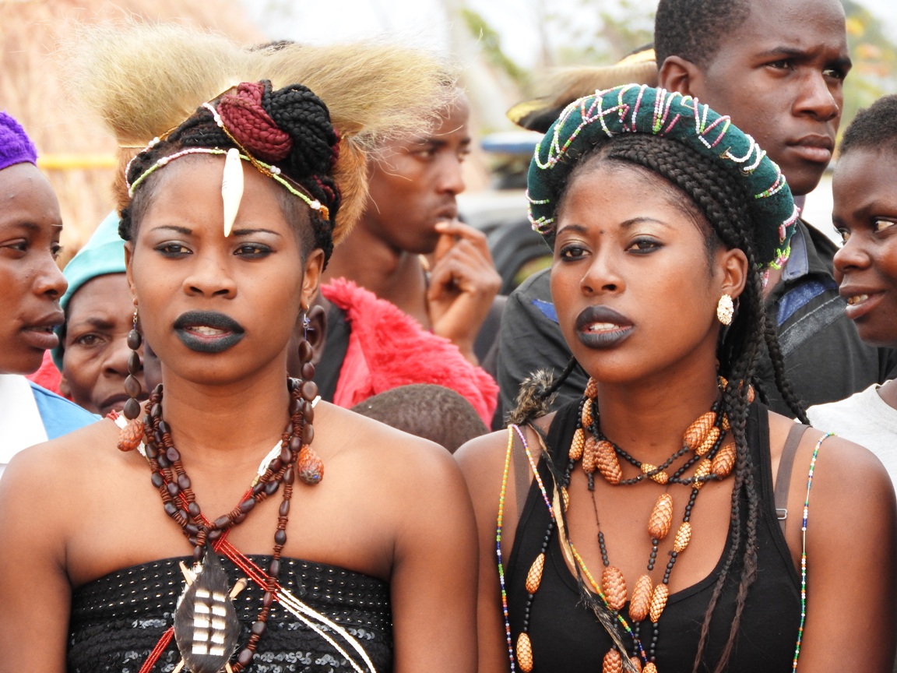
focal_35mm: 400
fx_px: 10365
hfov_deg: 5.0
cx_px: 448
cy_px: 336
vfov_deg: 3.7
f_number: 5.6
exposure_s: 1/125
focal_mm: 71.7
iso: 200
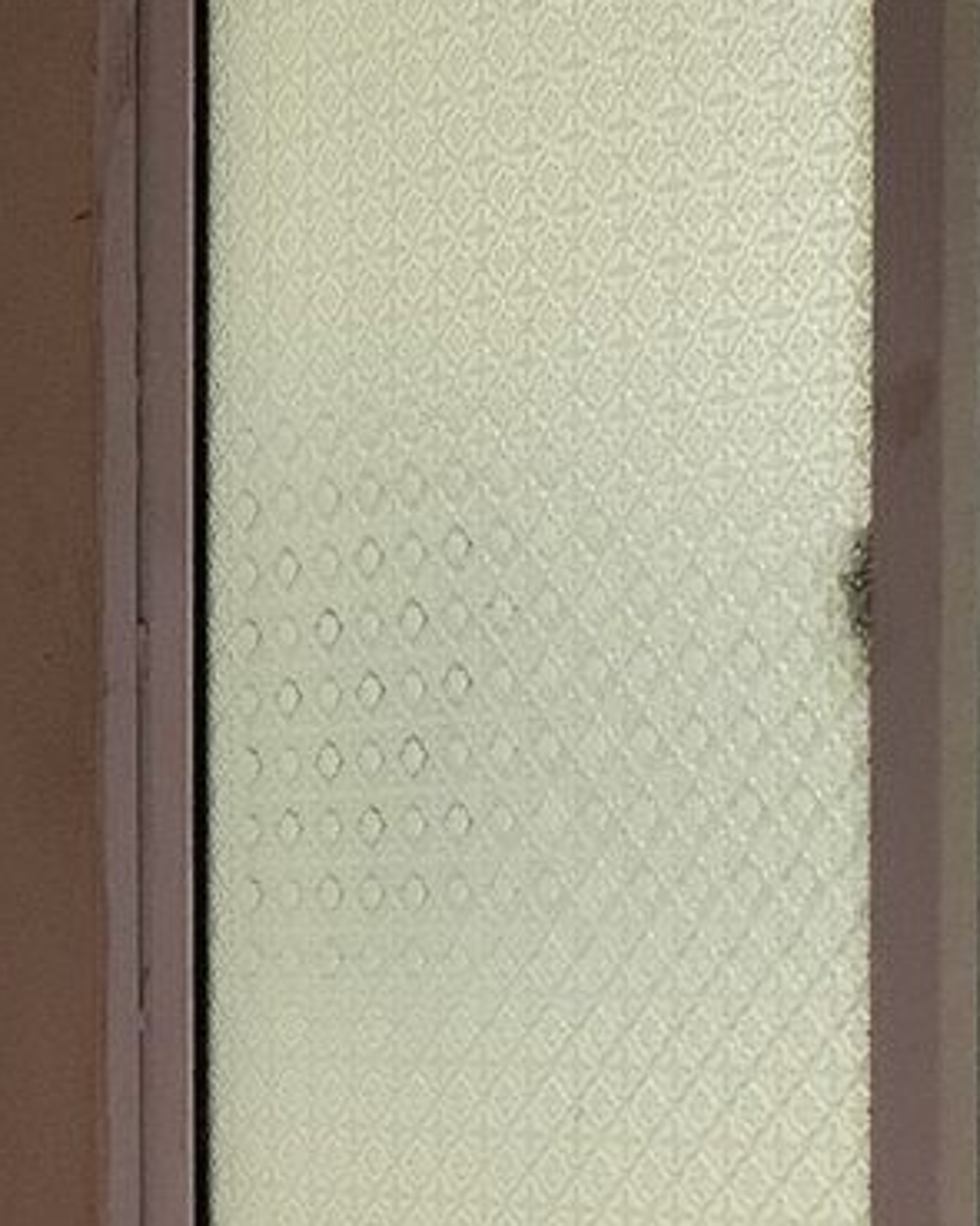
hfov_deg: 15.3
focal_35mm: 99
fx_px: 3591
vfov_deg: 19.2
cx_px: 17
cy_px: 977
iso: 800
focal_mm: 4.25
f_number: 1.8
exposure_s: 1/25
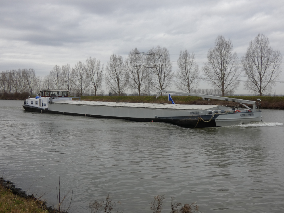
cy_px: 106
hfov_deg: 41.2
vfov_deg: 31.5
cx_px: 142
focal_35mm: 46
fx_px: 377
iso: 80
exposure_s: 1/250
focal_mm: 8.2
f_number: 3.8
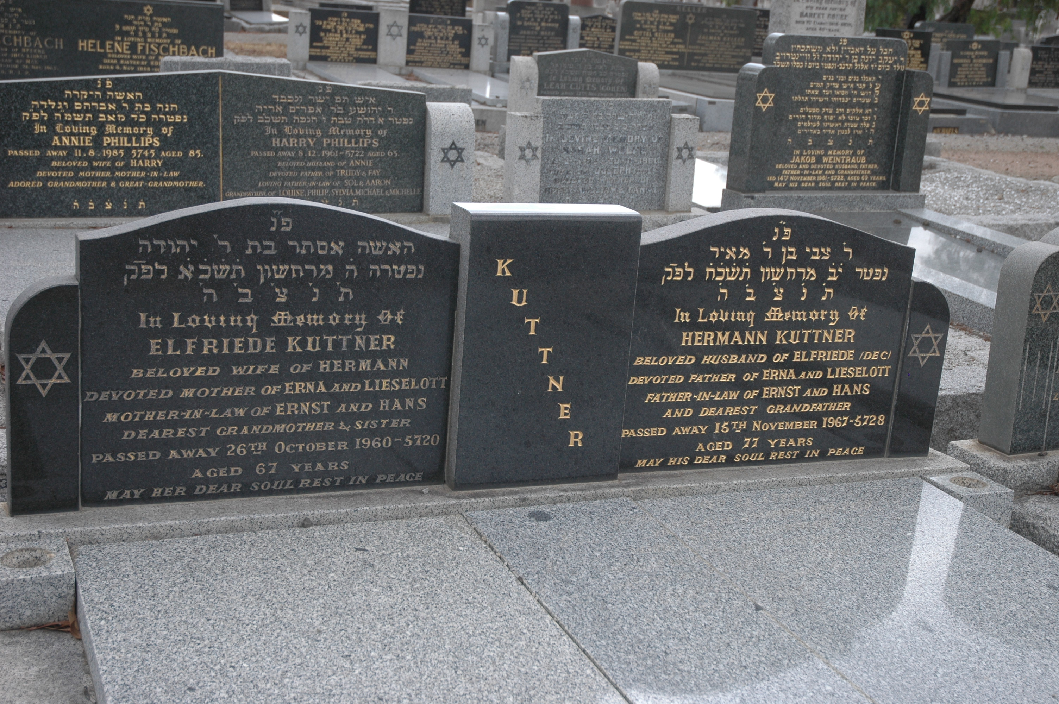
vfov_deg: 26.4
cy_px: 352
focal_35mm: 51
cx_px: 530
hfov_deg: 38.9
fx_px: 1499
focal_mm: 34
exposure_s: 1/500
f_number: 4.2
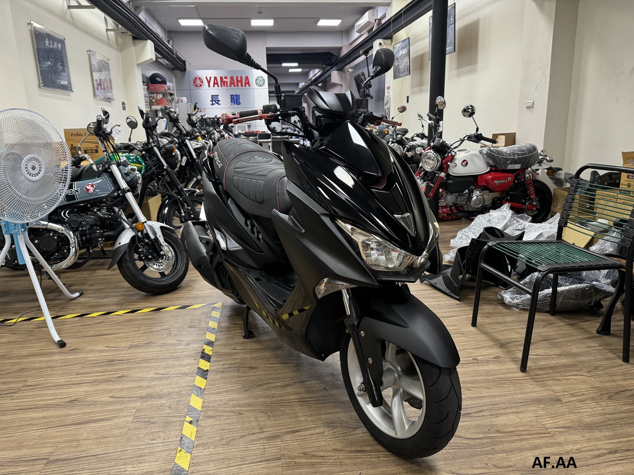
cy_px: 238
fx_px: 440
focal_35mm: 24
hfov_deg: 71.6
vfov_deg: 56.8
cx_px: 317
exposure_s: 1/60
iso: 320
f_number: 1.78
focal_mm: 6.76
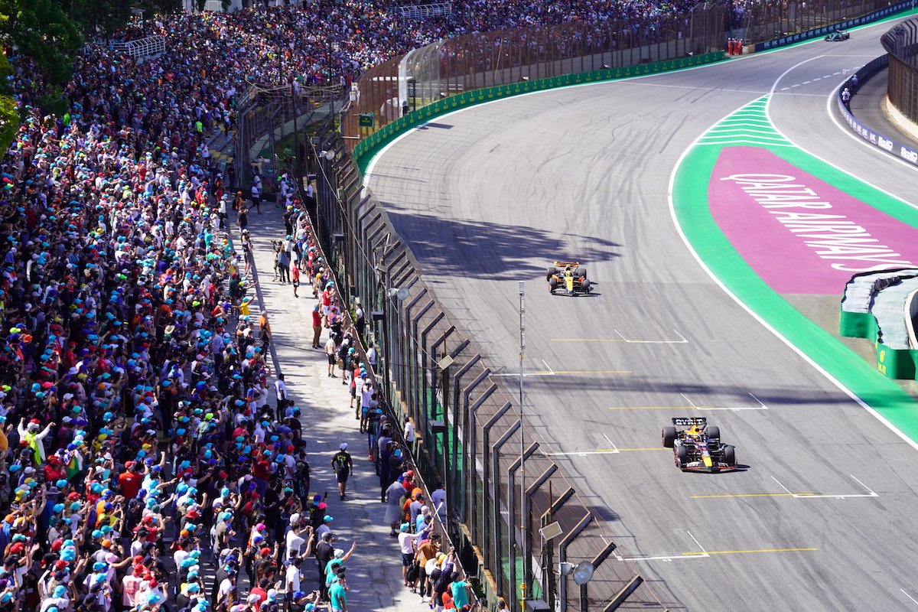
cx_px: 459
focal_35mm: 109
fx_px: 2779
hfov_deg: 18.8
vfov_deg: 12.6
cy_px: 306
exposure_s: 1/400
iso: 100
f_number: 5.6
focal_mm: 109
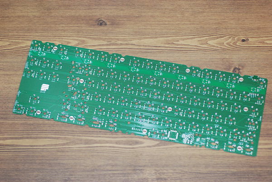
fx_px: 681
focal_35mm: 90
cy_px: 91
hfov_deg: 22.6
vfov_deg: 15.2
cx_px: 136
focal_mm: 60
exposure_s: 1/100
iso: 800
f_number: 3.3
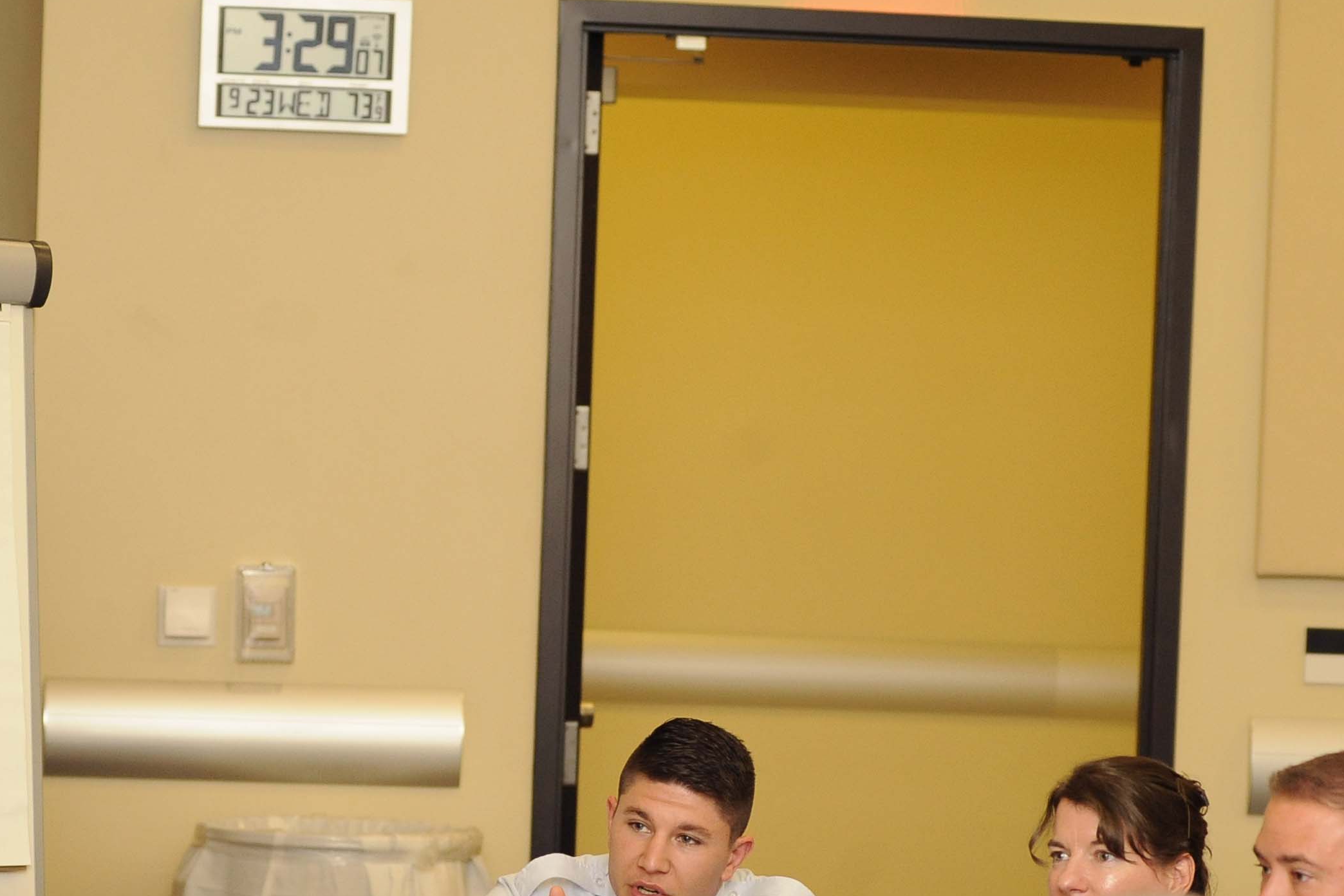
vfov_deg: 8.4
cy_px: 883
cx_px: 595
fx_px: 6085
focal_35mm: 163
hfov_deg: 12.6
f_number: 5
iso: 2000
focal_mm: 80
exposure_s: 1/200
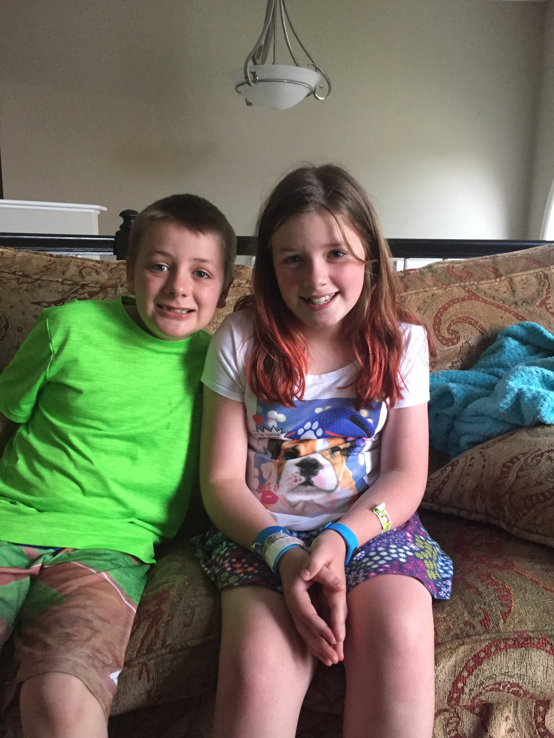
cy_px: 369
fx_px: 619
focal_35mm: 29
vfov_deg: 61.7
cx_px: 277
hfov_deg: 48.2
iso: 250
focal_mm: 4.15
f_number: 2.2
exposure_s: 1/30
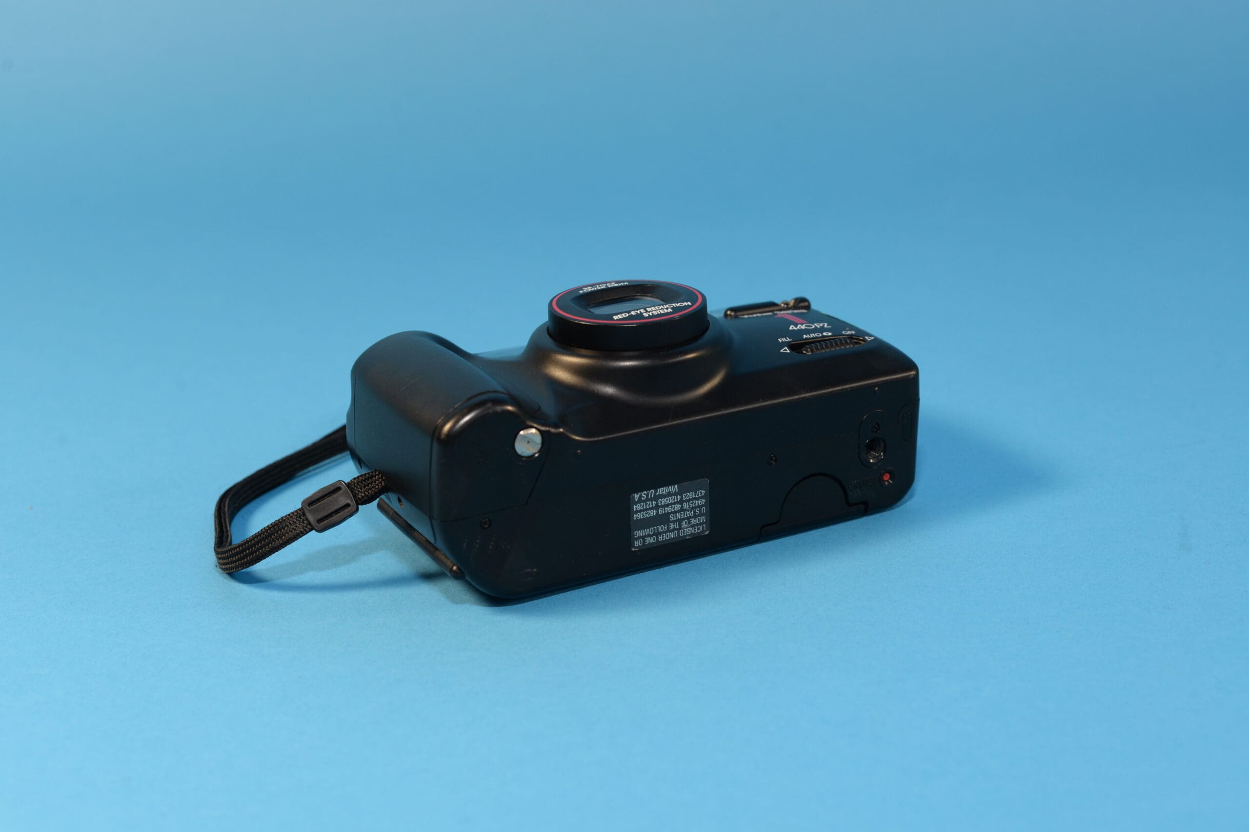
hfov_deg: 39.6
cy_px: 416
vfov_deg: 27.0
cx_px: 624
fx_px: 1735
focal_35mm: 50
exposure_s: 1/60
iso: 320
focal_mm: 50
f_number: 8
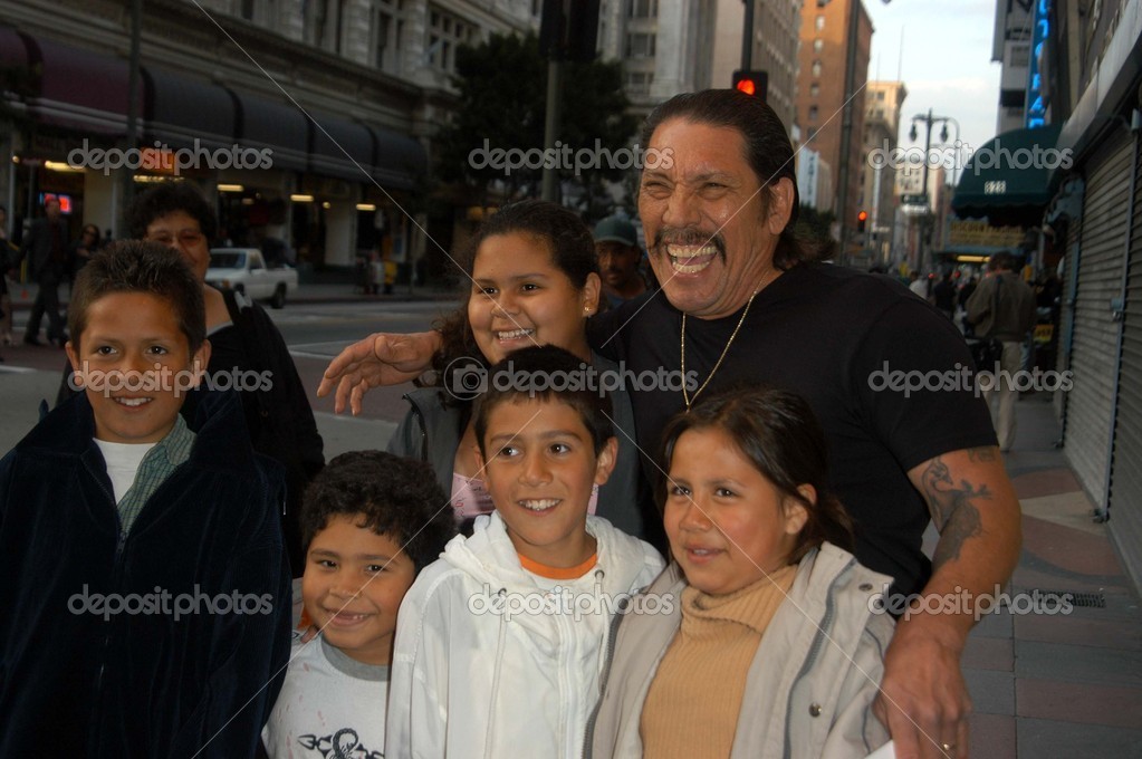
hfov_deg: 35.1
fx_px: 1806
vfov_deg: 23.7
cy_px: 380
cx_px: 571
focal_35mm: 57
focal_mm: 38
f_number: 5.6
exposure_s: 1/180
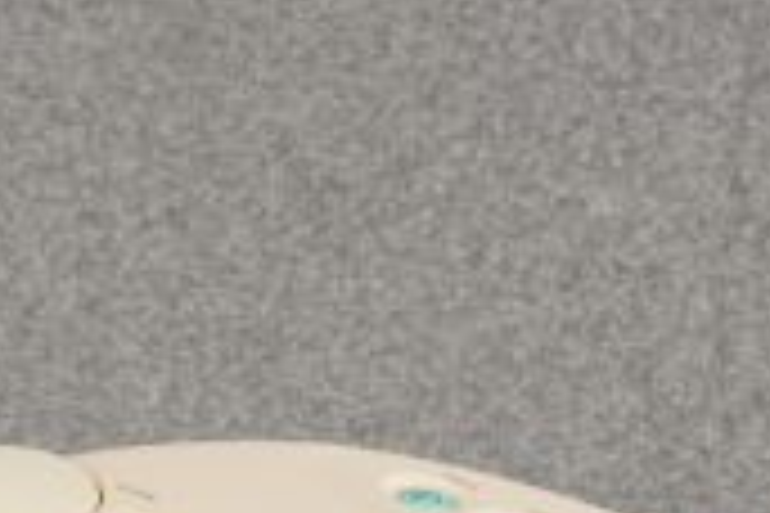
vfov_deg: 7.7
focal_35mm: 175
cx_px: 27
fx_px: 3743
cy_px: 740
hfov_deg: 11.6
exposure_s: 1/125
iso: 1600
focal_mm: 50
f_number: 11
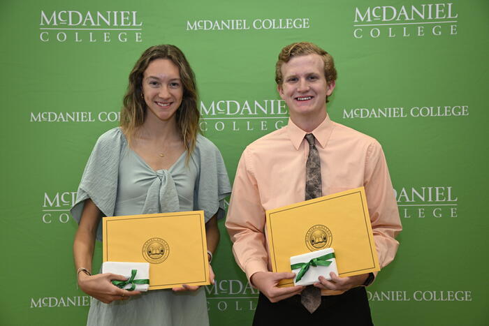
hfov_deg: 43.6
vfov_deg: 29.9
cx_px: 244
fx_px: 611
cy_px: 163
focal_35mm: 45
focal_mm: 45
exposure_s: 1/200
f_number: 4
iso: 2000
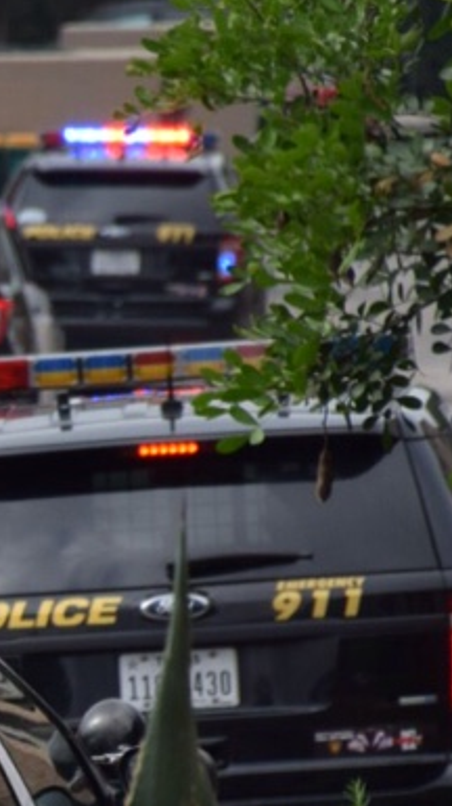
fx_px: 14517
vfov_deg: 3.2
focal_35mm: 680
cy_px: 622
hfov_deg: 1.8
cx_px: -479
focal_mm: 130
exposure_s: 1/1250
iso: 400
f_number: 5.6
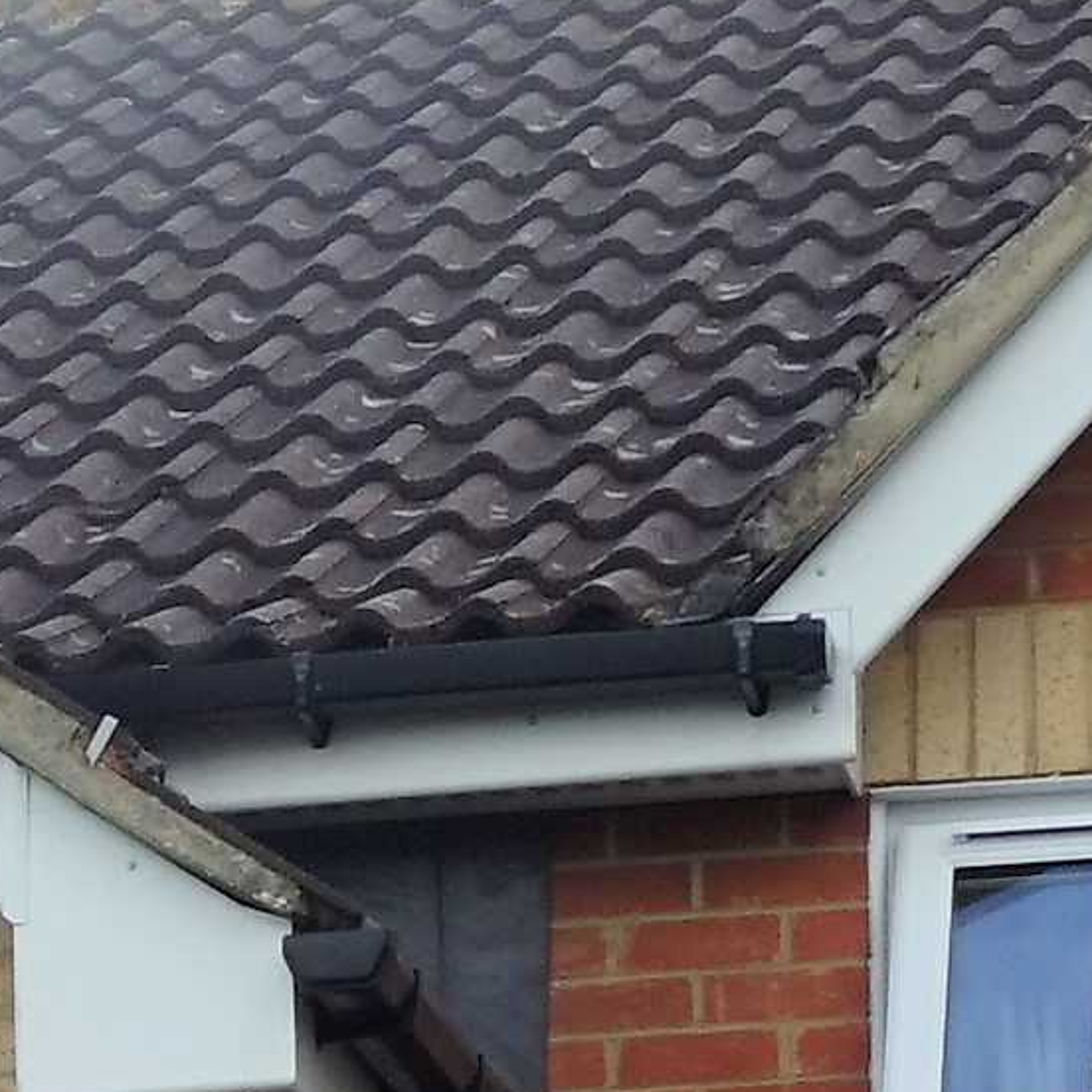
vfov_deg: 6.5
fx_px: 8994
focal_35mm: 252
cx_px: -774
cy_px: 2811
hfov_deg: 6.8
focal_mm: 20
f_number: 9
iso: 100
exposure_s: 1/80
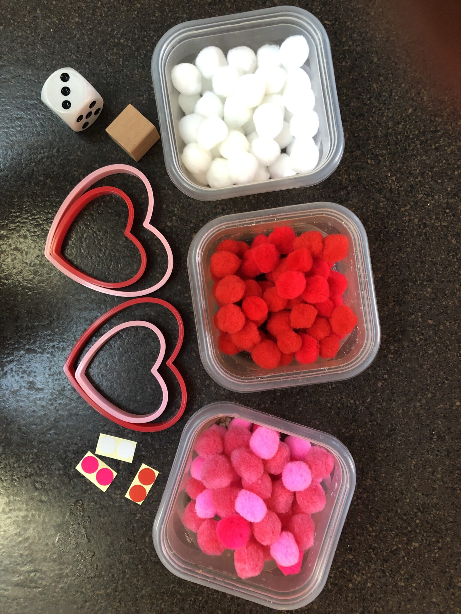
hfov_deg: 49.7
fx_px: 497
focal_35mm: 28
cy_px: 307
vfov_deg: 63.4
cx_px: 230
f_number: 1.8
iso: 100
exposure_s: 1/12
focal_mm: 3.99
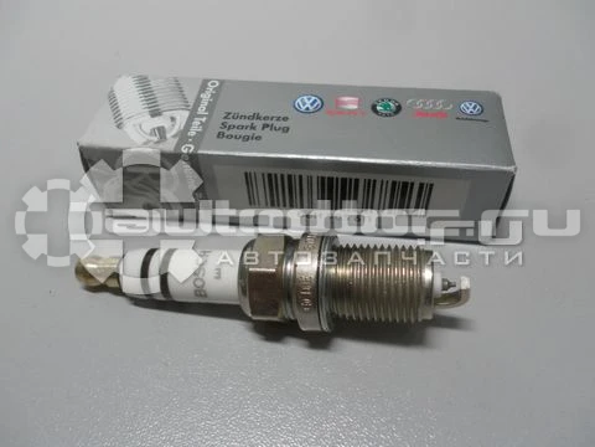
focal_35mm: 33
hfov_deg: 55.4
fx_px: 567
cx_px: 298
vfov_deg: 42.9
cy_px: 224
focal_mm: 5.8
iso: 125
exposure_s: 1/50
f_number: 3.5
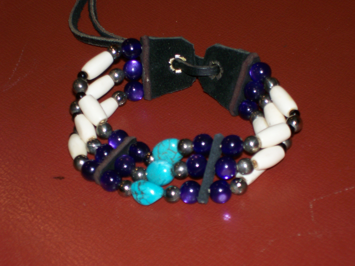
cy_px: 133
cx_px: 178
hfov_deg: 18.2
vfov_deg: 13.7
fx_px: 1108
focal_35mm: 108
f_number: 4.8
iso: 80
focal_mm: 18
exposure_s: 1/125
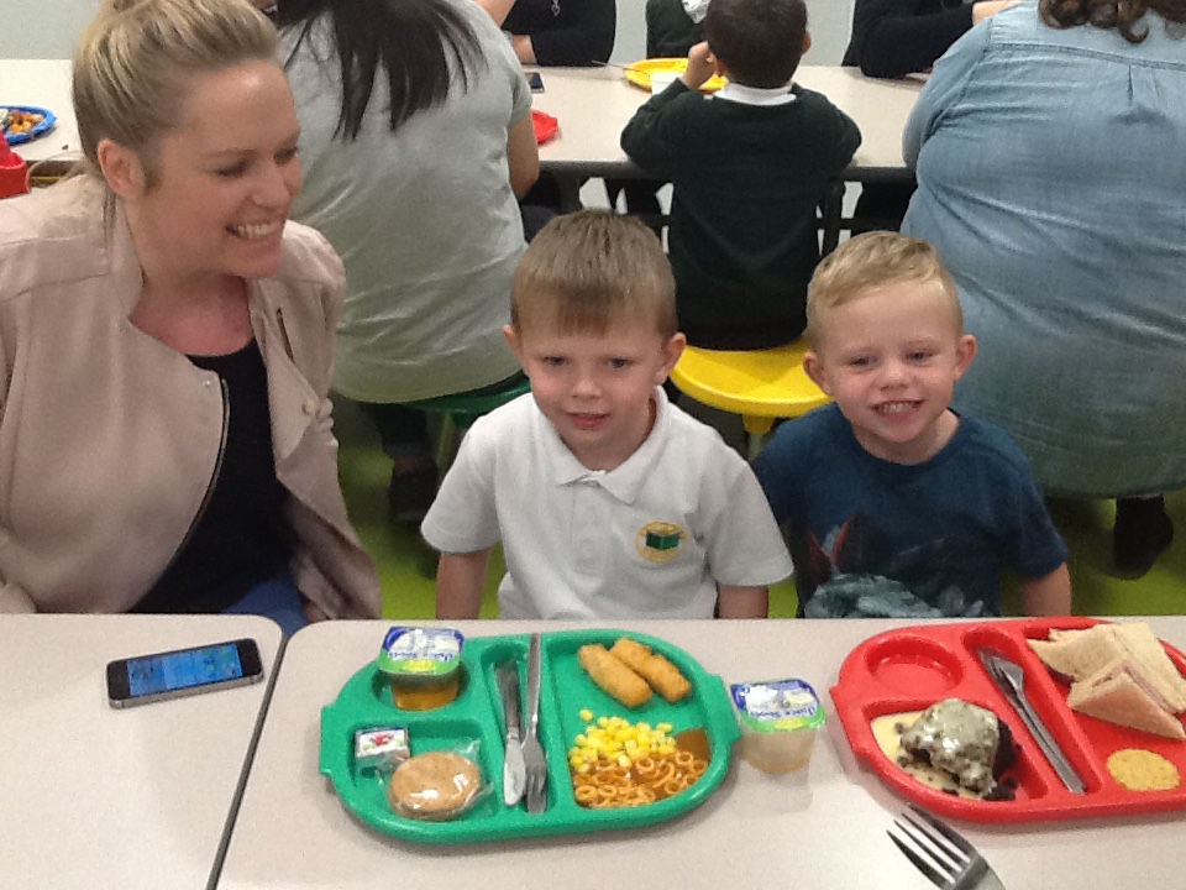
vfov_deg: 32.9
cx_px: 593
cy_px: 445
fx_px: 1508
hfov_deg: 42.9
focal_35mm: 44
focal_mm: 2.03
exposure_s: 1/33
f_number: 2.4
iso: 100
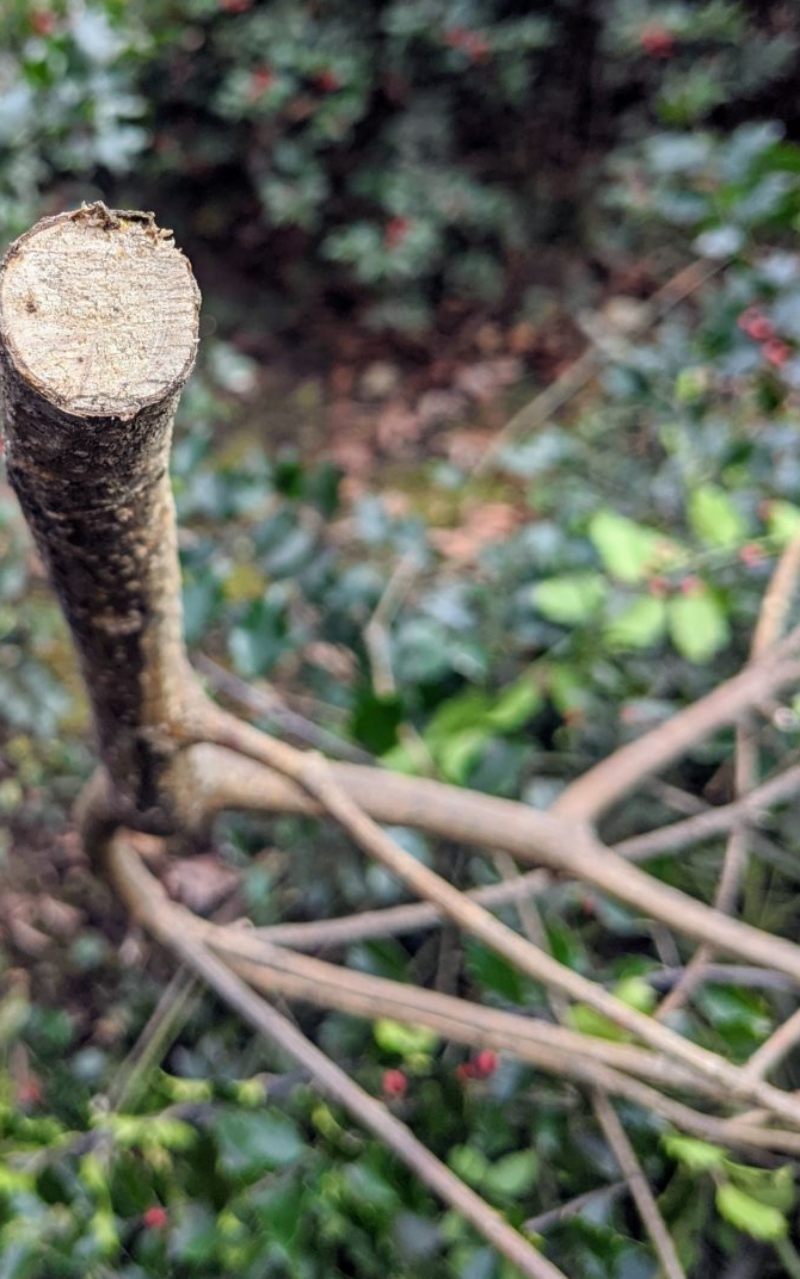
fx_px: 1430
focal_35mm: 41
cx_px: 168
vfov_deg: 47.3
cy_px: 408
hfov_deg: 30.5
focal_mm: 4.38
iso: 60
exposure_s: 1/572
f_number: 1.73
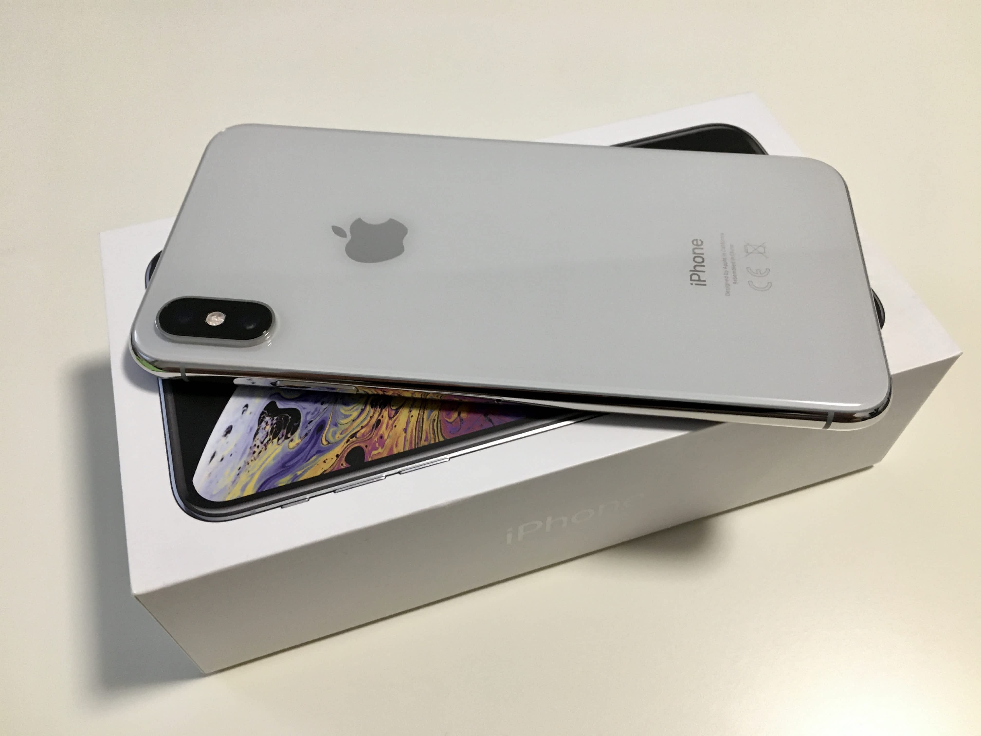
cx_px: 490
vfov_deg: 48.2
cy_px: 368
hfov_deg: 61.7
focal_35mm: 29
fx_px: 822
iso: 160
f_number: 2.2
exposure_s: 1/33
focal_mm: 4.15
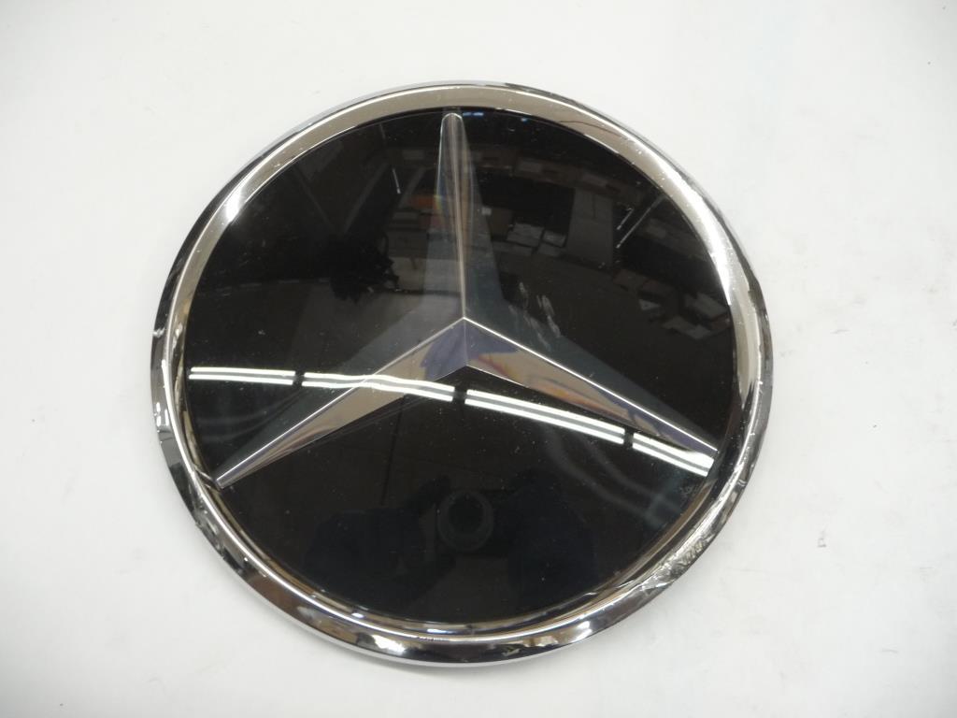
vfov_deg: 49.7
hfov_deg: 63.4
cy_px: 359
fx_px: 774
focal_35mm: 28
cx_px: 478
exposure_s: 1/30
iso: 250
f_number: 3.3
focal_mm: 4.7
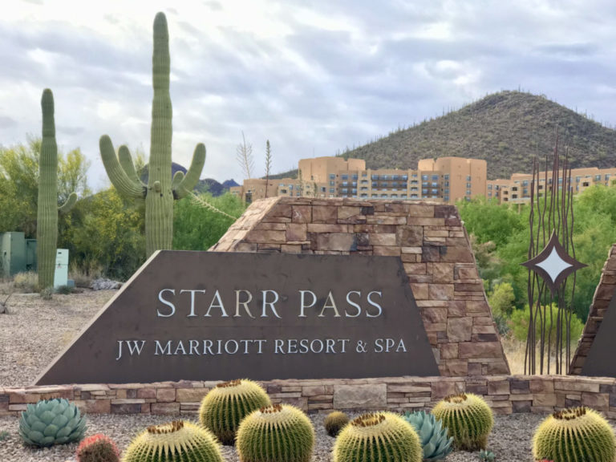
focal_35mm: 57
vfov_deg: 25.7
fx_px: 1014
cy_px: 231
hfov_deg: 33.8
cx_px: 308
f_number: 2.8
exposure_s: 1/239
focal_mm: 6.6
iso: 20
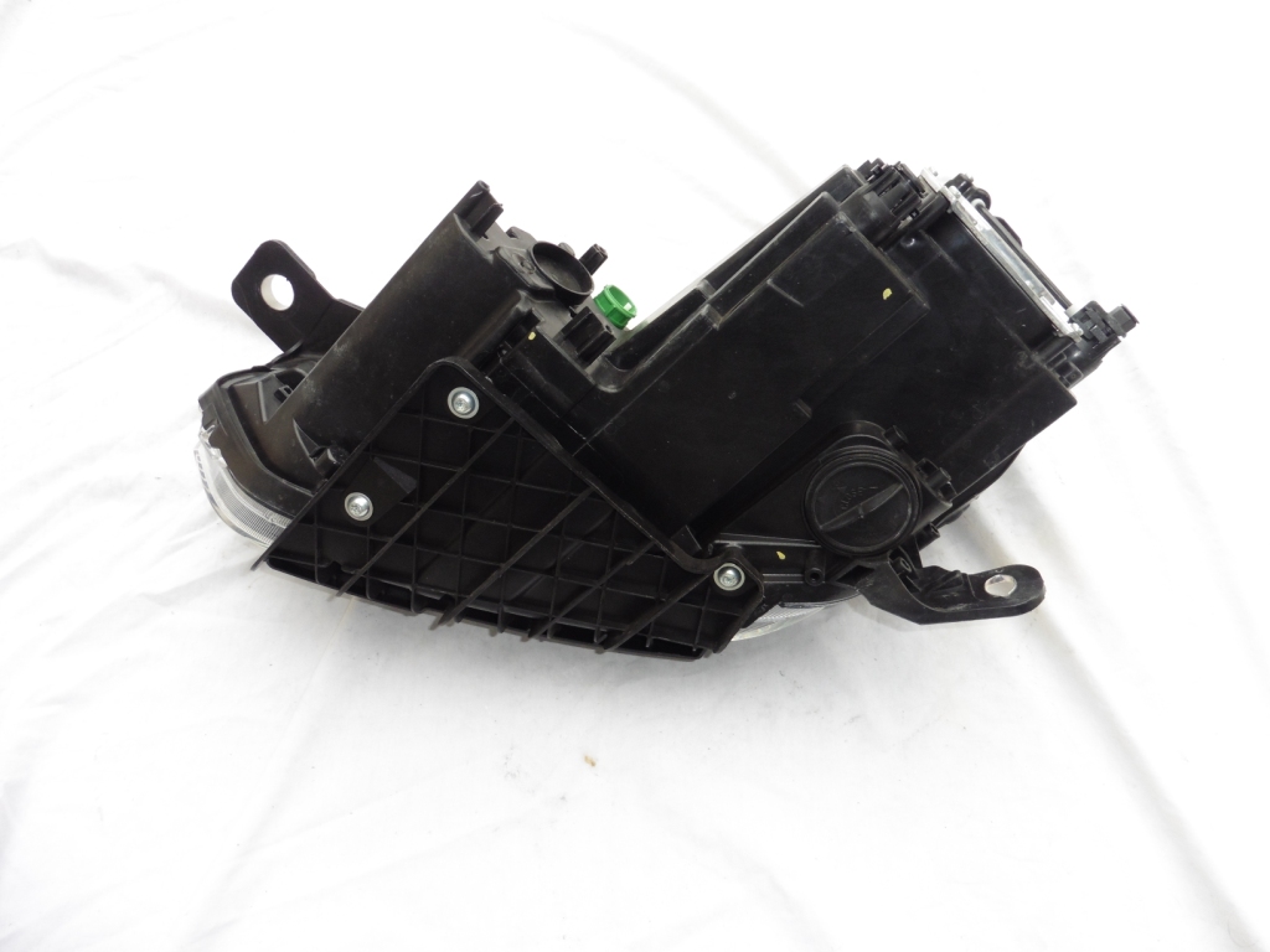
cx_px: 635
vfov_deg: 56.8
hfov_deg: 71.6
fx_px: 881
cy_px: 476
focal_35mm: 24
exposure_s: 1/200
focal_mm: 4.3
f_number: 4
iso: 160
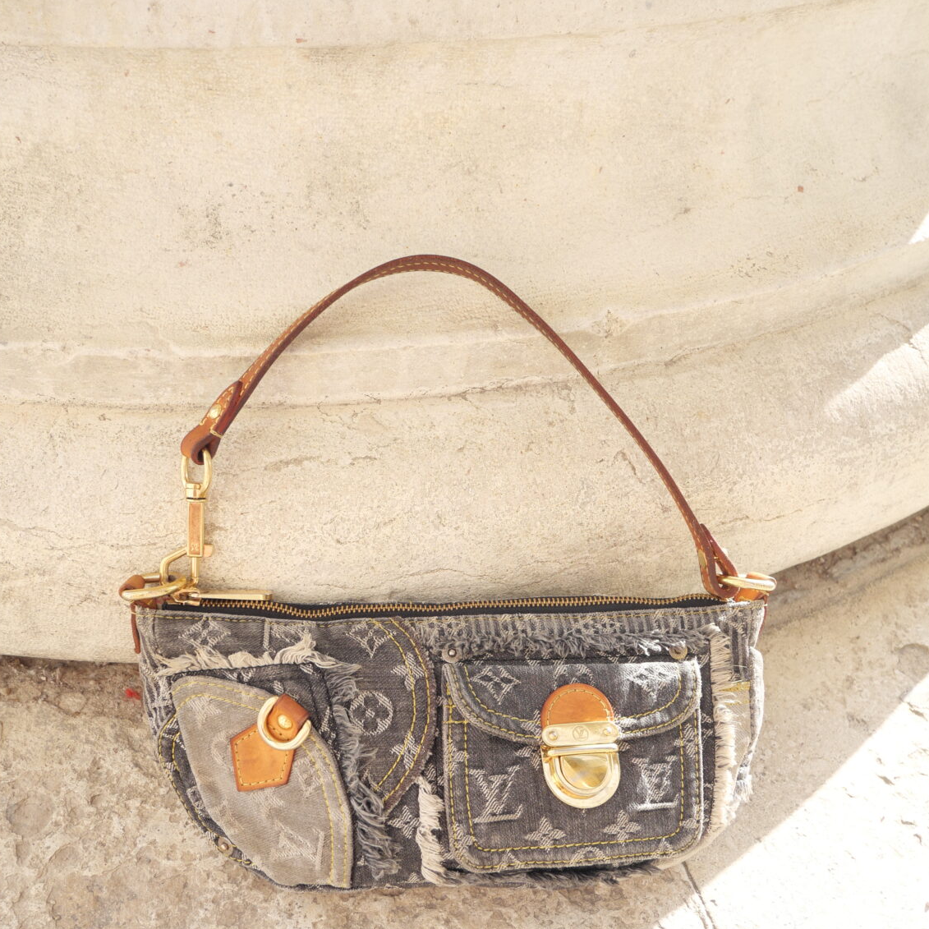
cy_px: 577
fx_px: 1093
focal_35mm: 36
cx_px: 462
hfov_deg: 46.0
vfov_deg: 45.7
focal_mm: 15
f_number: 4.5
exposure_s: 1/160
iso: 200
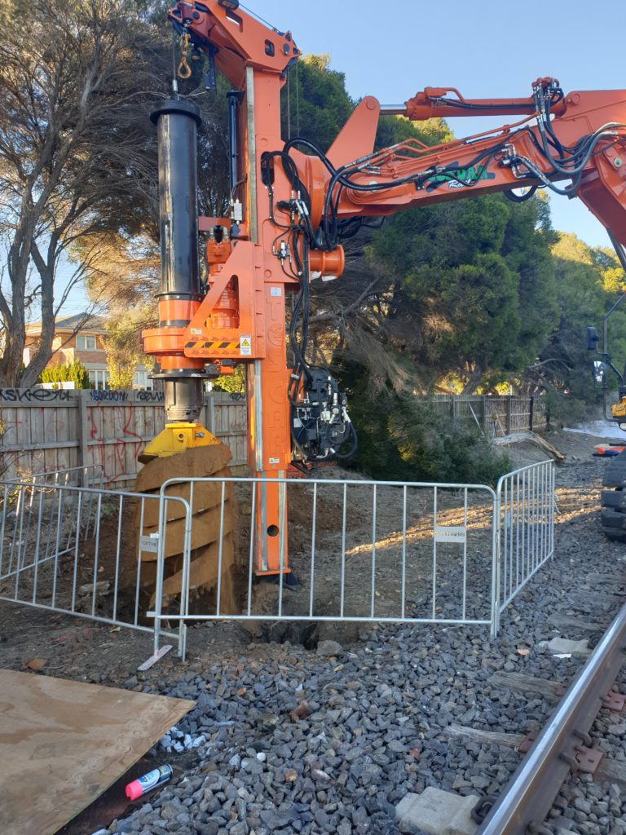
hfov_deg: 53.1
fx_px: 627
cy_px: 418
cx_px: 313
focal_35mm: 26
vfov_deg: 67.3
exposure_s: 1/161
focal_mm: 4.3
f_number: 2.4
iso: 50
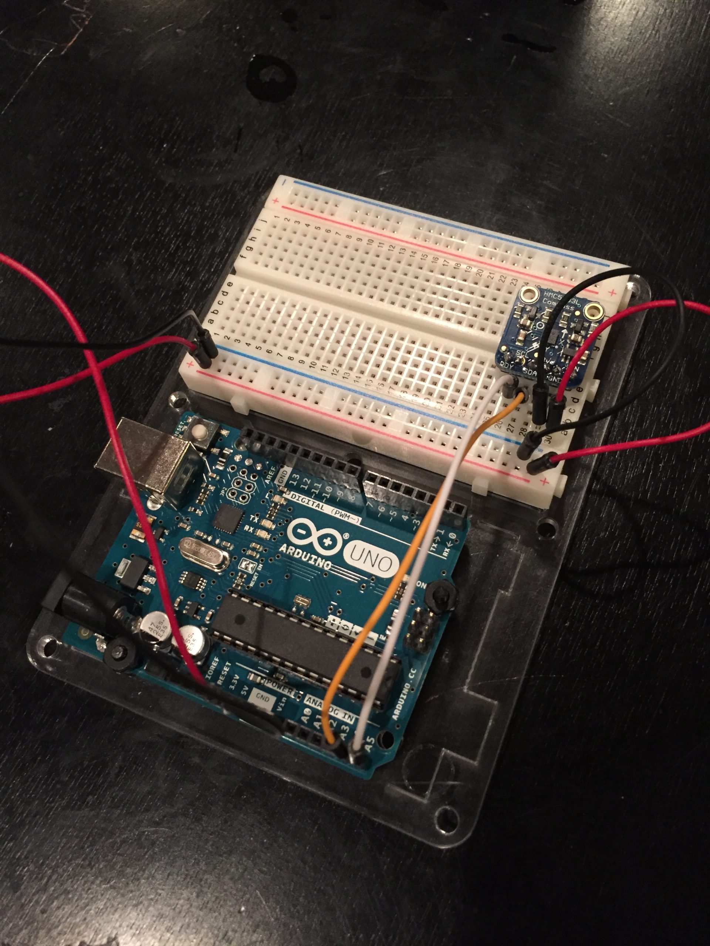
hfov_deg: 48.2
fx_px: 793
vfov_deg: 61.7
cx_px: 355
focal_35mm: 29
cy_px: 473
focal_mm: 4.15
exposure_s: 1/24
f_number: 2.2
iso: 250
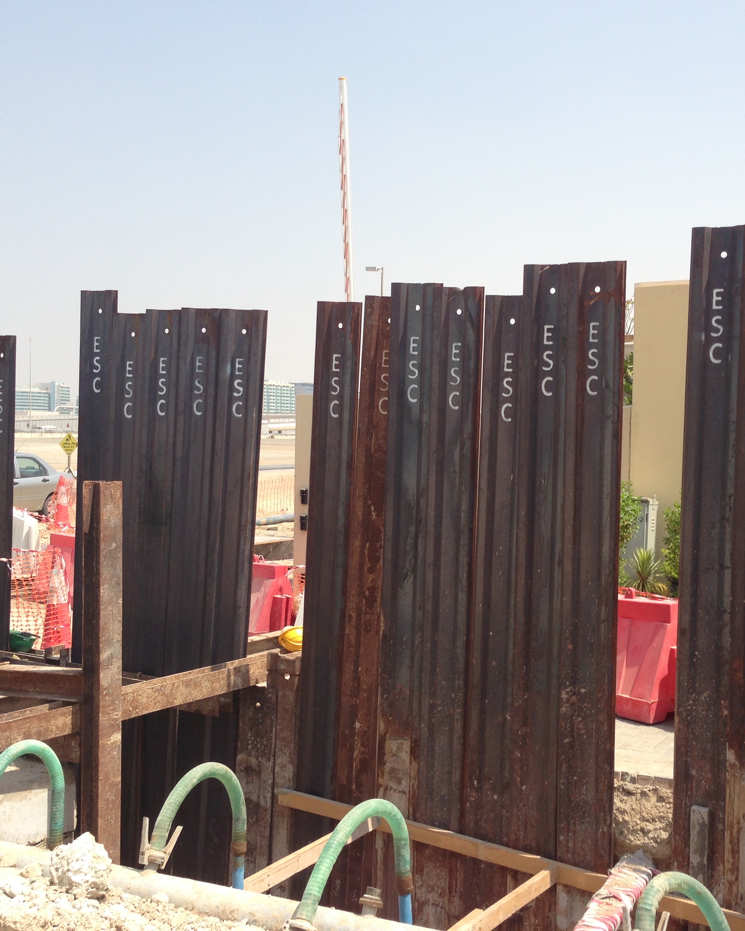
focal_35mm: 43
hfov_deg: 34.8
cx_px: 435
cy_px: 465
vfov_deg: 42.9
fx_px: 1185
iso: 50
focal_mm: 4.13
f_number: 2.4
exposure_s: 1/1130
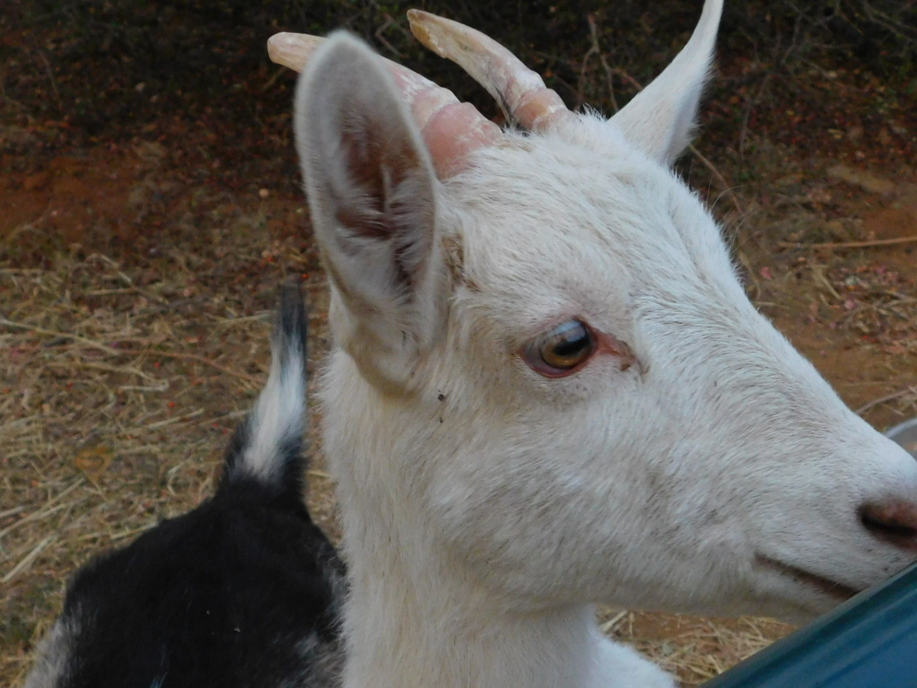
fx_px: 1325
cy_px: 429
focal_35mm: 50
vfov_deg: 29.0
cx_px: 455
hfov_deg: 38.2
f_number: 3.5
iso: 400
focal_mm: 6.3
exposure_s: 1/500
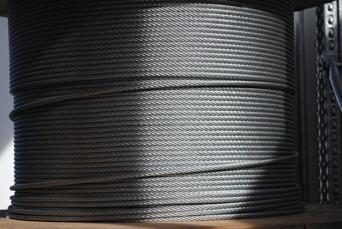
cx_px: 171
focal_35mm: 82
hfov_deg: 24.6
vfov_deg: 16.6
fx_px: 785
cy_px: 114
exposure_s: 1/200
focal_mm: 55
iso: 400
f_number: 5.6
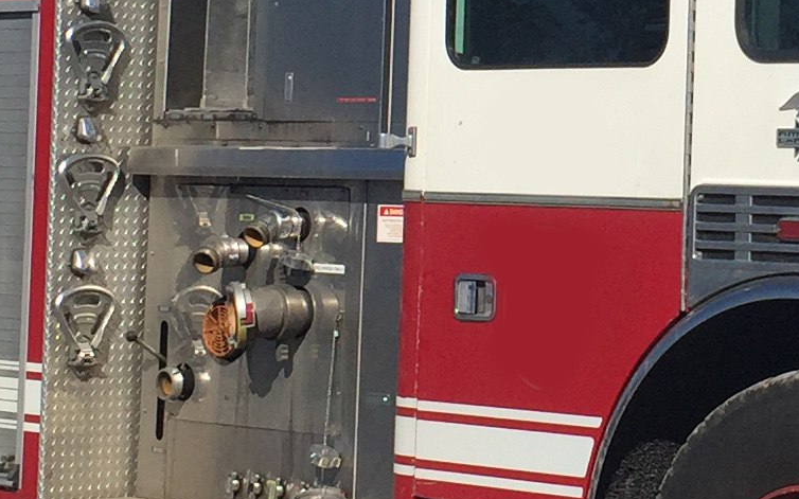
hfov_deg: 15.5
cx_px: 776
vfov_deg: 9.8
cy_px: 22
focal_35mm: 133
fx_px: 2896
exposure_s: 1/4950
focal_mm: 4.15
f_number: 2.2
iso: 32
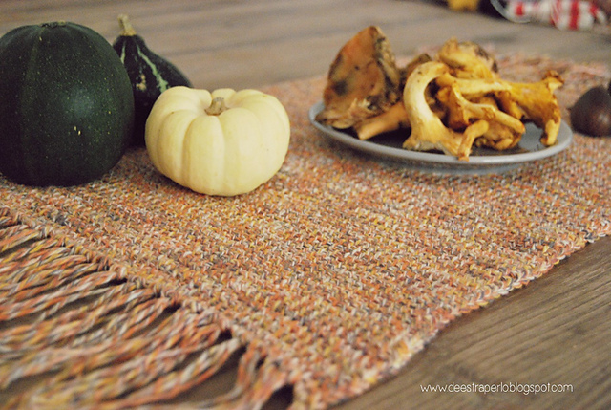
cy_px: 205
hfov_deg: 29.8
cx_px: 306
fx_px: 1147
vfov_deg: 20.2
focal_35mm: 68
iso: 1600
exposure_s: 1/13
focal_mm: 45
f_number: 5.3
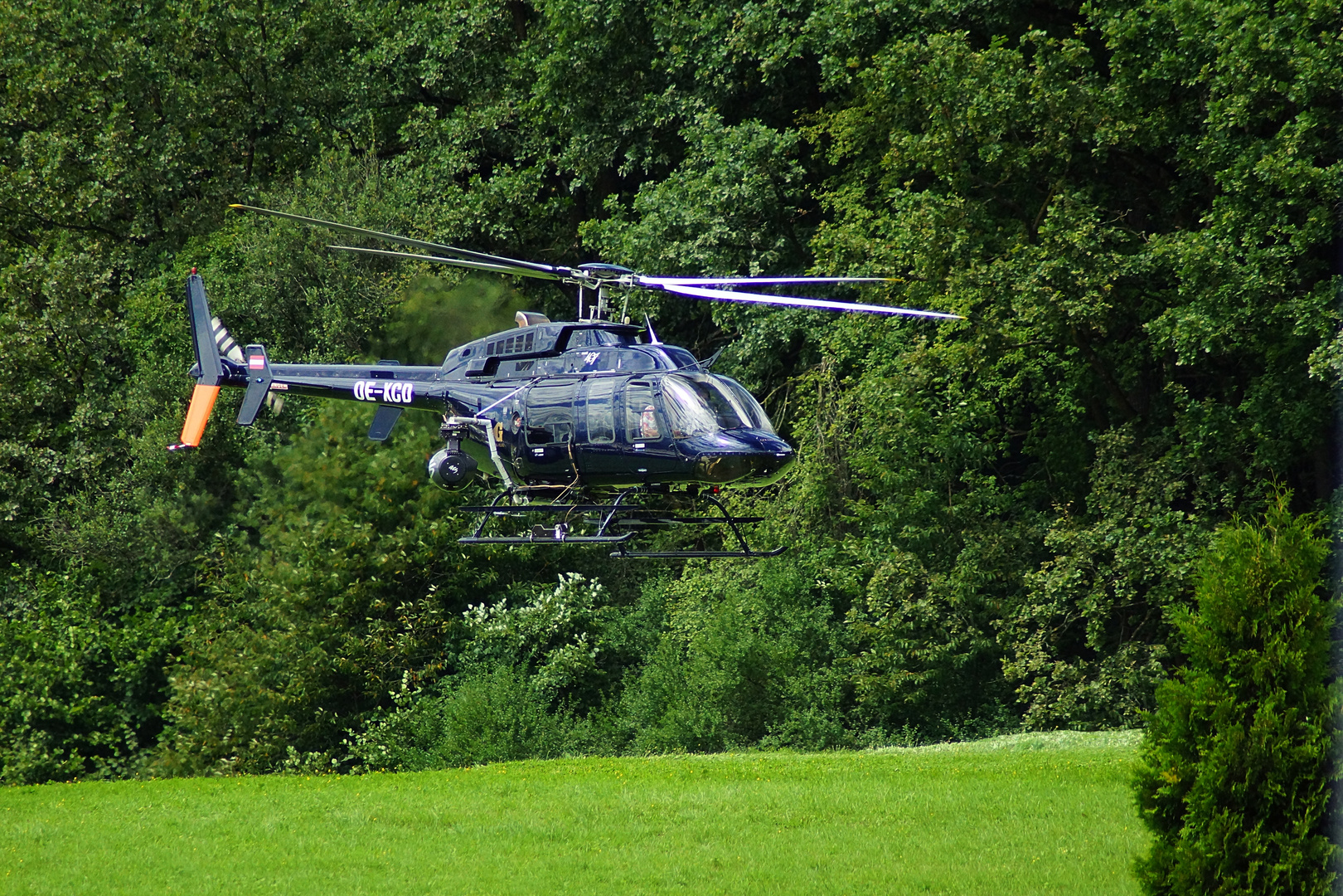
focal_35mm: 450
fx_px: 16786
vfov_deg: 3.1
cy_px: 448
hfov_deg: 4.6
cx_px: 672
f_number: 5.6
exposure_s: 1/2000
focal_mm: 300
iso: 800
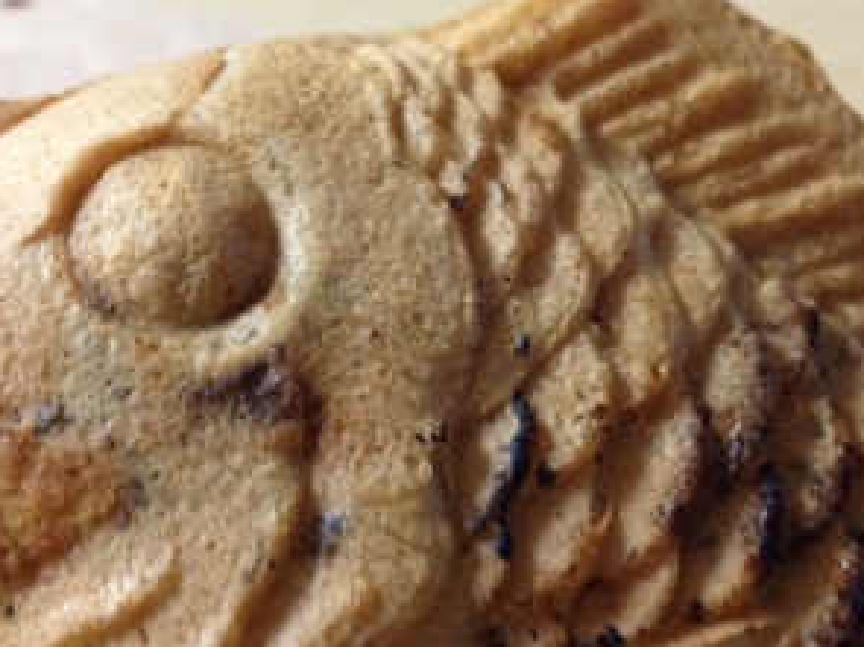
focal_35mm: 76
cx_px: 486
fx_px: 1896
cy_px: 372
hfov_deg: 25.6
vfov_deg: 19.4
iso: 250
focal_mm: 4.28
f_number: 2.4
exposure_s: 1/20
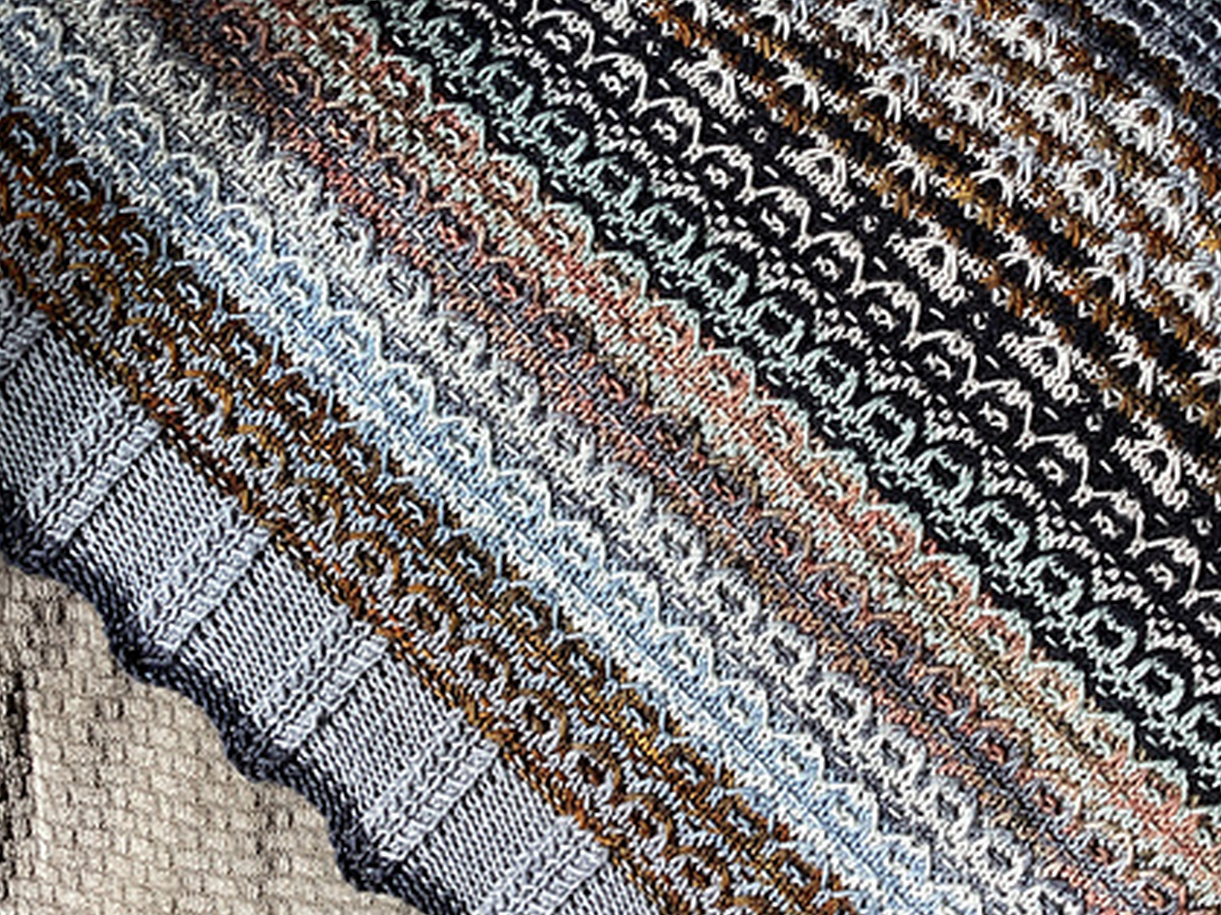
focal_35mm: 37
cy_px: 398
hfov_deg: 49.9
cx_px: 720
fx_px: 1305
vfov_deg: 38.6
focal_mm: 3.3
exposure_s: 1/100
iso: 25
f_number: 2.4
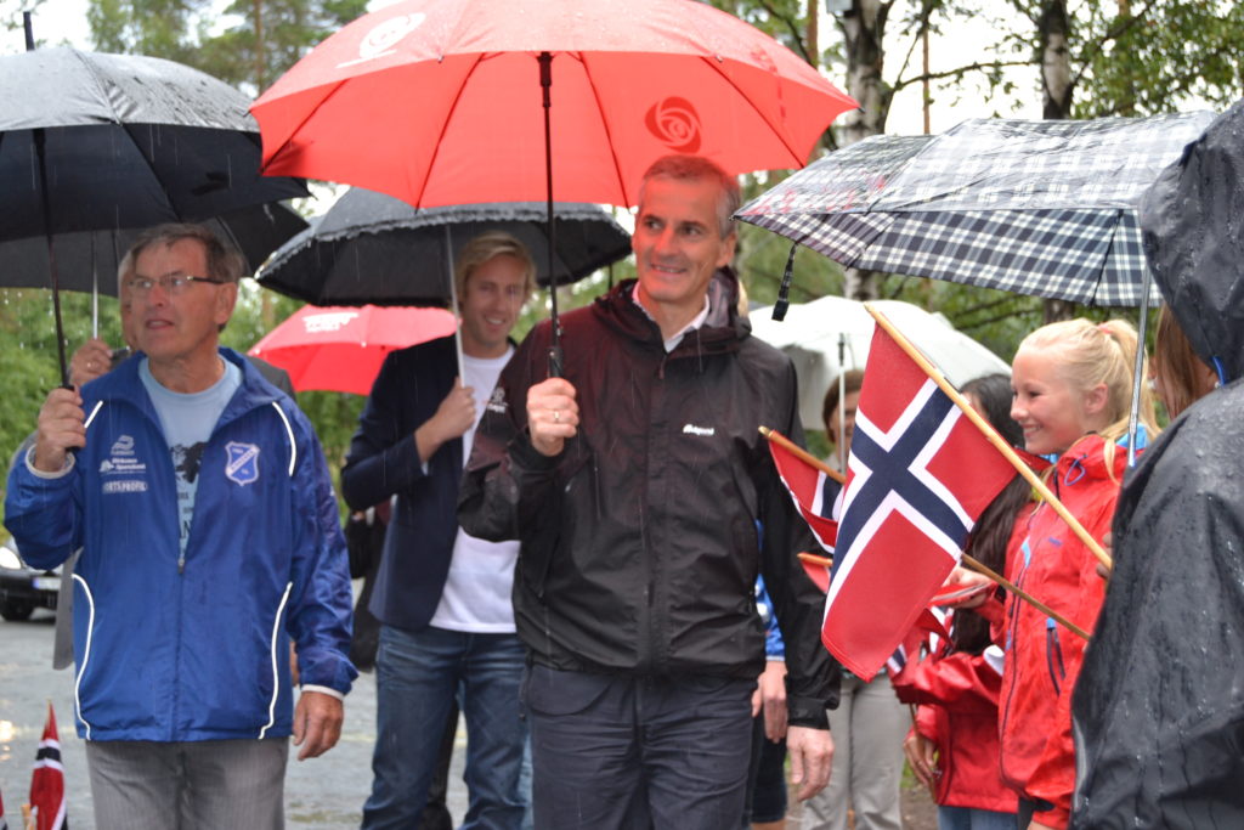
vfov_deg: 23.8
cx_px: 622
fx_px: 1970
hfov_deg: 35.0
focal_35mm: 57
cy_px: 415
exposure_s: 1/125
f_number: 4.8
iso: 320
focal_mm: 38
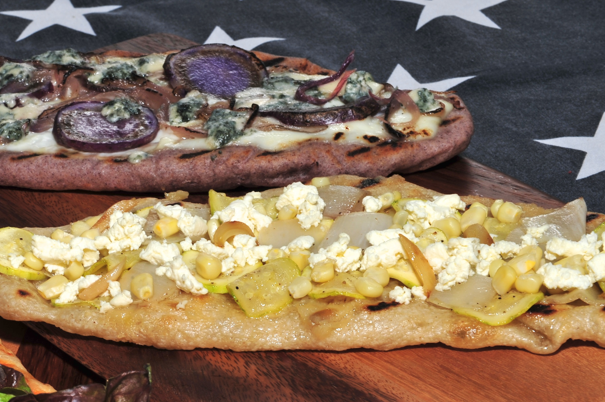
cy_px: 334
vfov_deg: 12.9
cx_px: 124
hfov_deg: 19.3
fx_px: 1763
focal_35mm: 105
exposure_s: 1/60
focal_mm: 60
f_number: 22
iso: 200
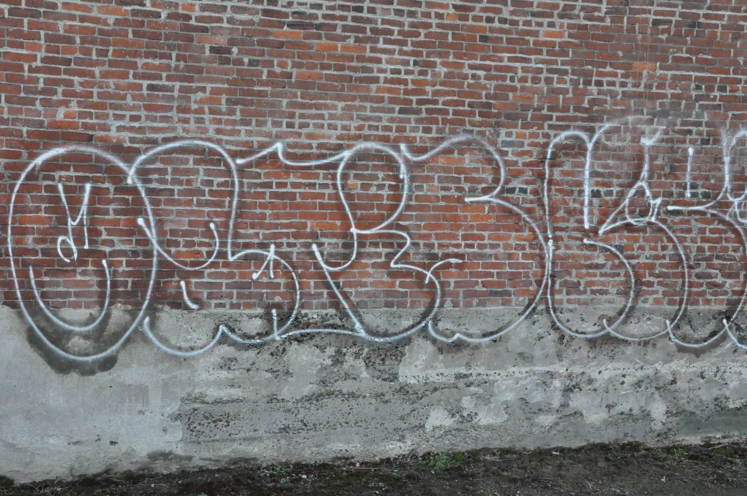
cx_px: 374
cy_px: 248
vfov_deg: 34.1
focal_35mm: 39
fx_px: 808
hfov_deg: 49.6
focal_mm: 26
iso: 3200
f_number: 13
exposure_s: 1/400
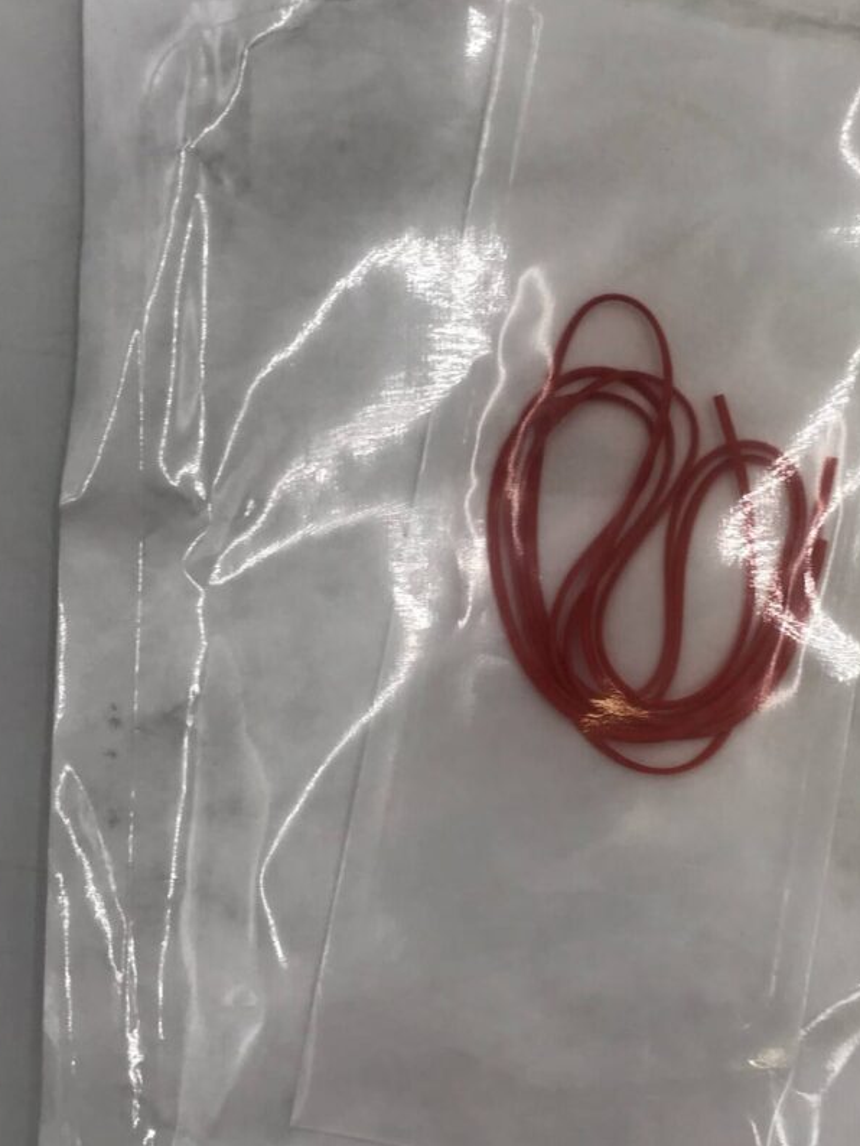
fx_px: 1556
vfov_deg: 40.4
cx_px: 631
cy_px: 541
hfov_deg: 30.4
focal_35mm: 47
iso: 20
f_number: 1.8
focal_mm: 3.99
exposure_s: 1/60
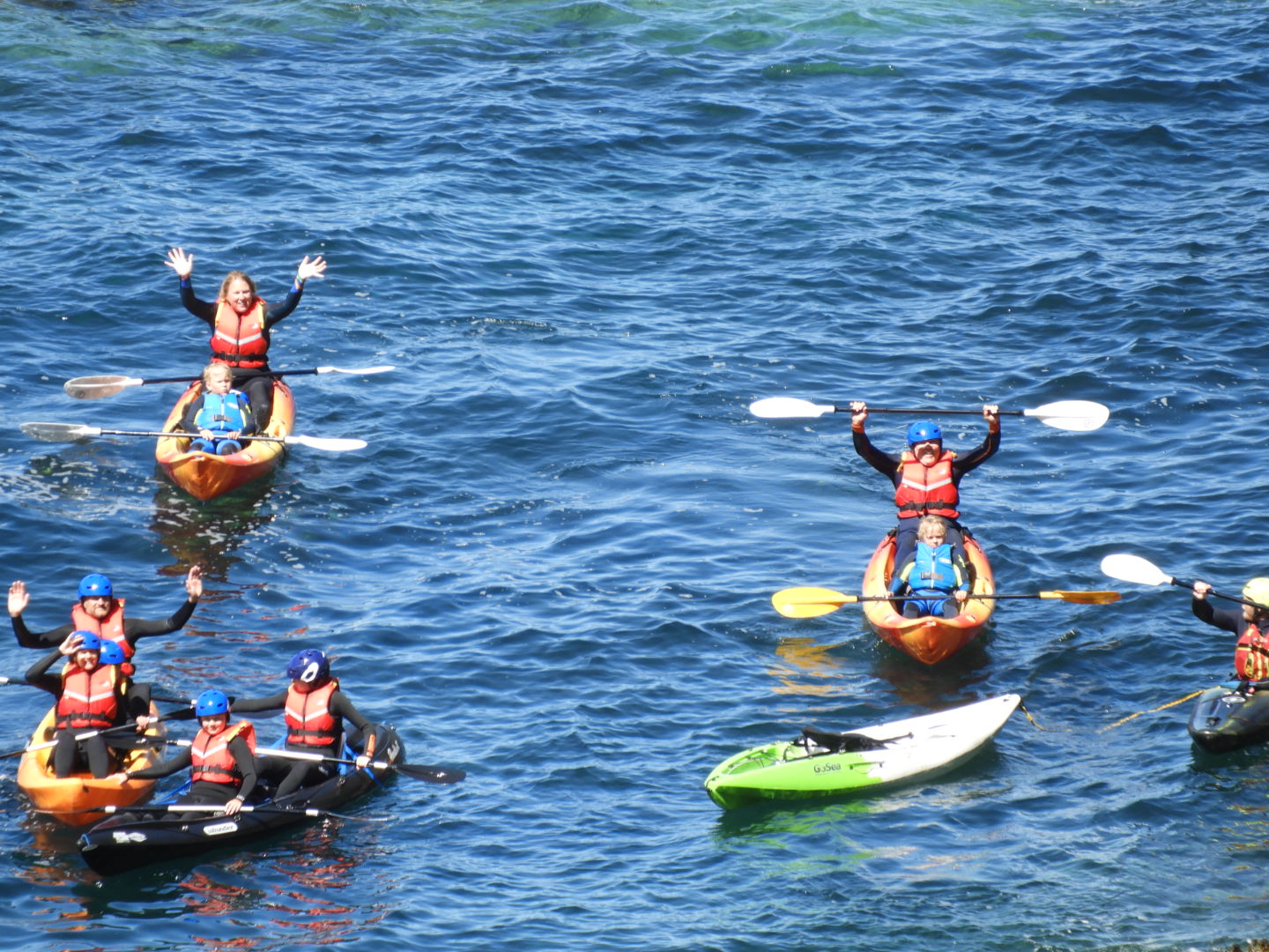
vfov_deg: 1.9
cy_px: 476
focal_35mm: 800
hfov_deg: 2.5
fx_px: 29327
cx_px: 634
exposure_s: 1/250
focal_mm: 143.3
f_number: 5.6
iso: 125
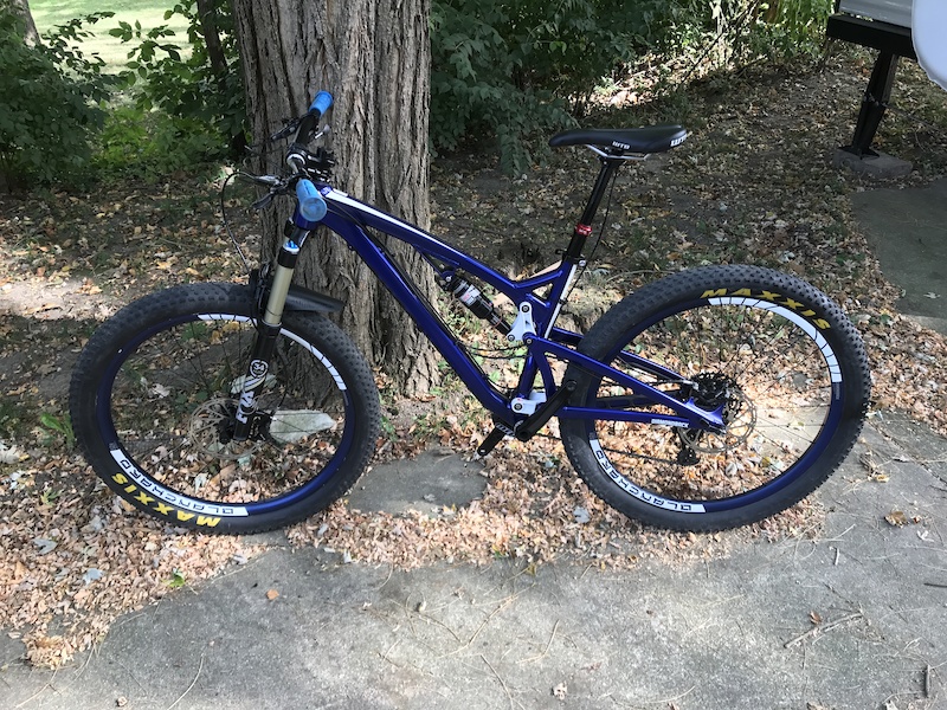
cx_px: 474
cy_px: 355
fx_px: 766
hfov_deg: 63.4
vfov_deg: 49.7
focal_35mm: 28
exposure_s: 1/94
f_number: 1.8
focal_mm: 3.99
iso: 25
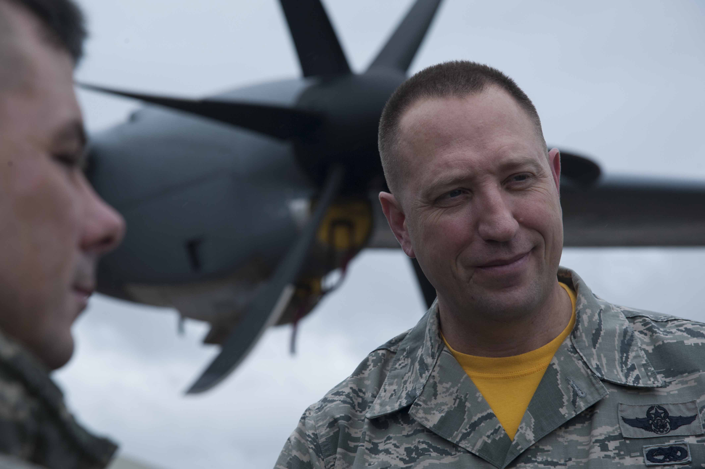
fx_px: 2348
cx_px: 352
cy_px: 234
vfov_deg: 11.4
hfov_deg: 17.1
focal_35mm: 120
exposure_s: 1/320
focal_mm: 120
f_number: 9
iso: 200
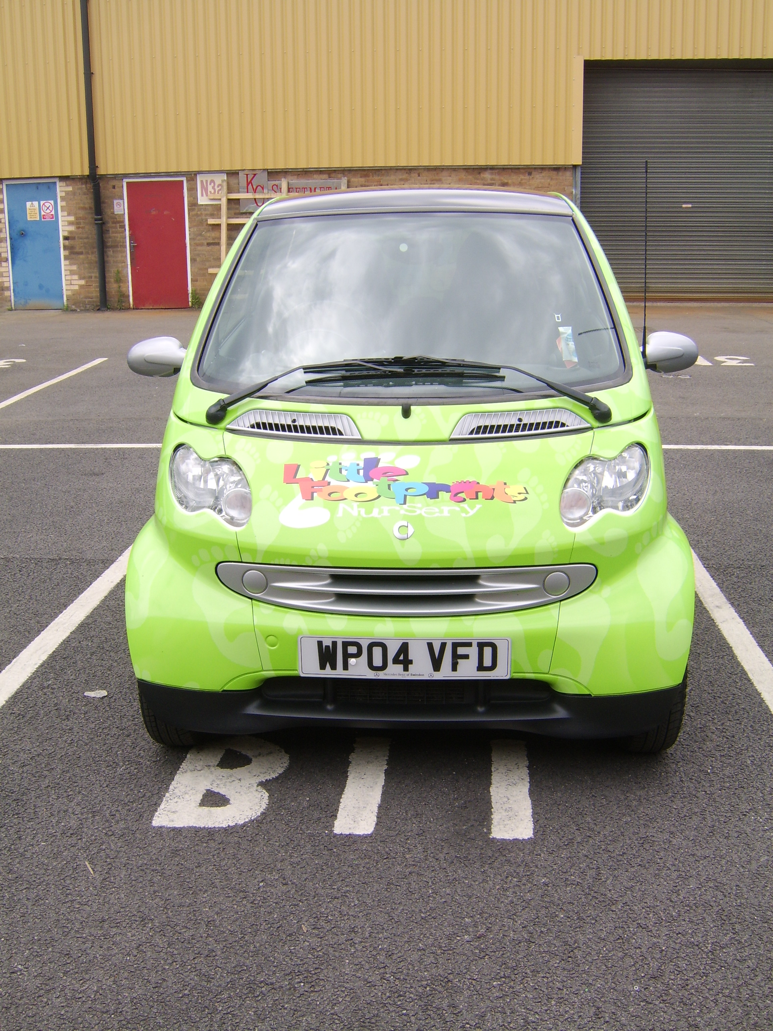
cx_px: 386
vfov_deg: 58.4
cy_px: 516
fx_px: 923
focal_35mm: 31
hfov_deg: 45.4
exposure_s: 1/148
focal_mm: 8.13
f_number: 5.6
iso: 71
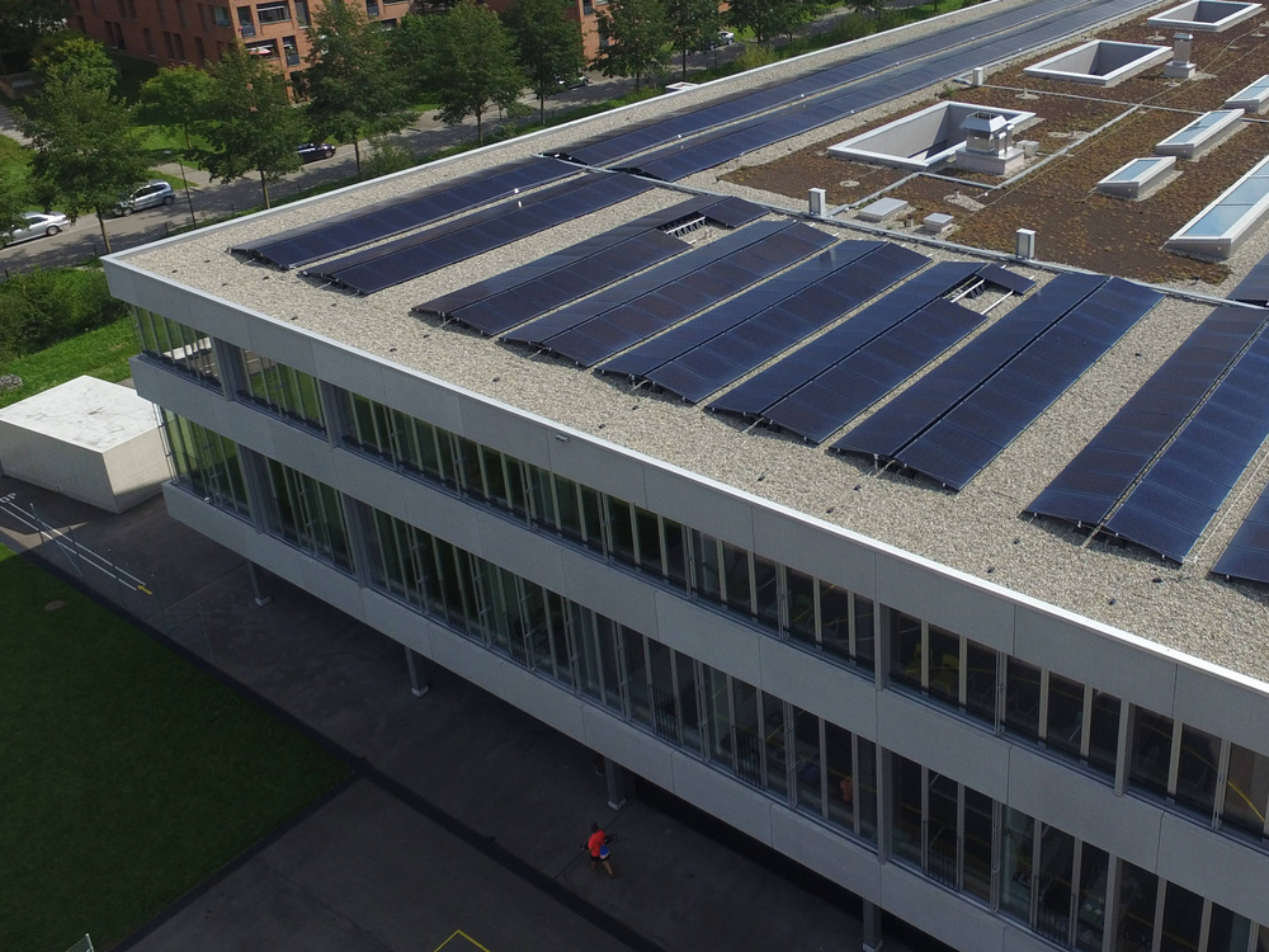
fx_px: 1173
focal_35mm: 32
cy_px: 253
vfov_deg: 42.9
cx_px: 911
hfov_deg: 54.8
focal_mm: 3.61
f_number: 2.8
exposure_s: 1/1199
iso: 100
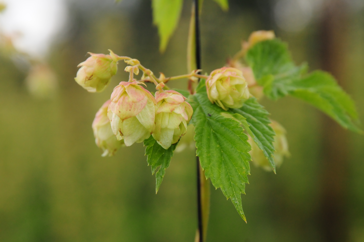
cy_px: 121
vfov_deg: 7.6
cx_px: 182
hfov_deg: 11.4
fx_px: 1818
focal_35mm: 180
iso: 800
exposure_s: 1/800
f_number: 8
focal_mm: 120
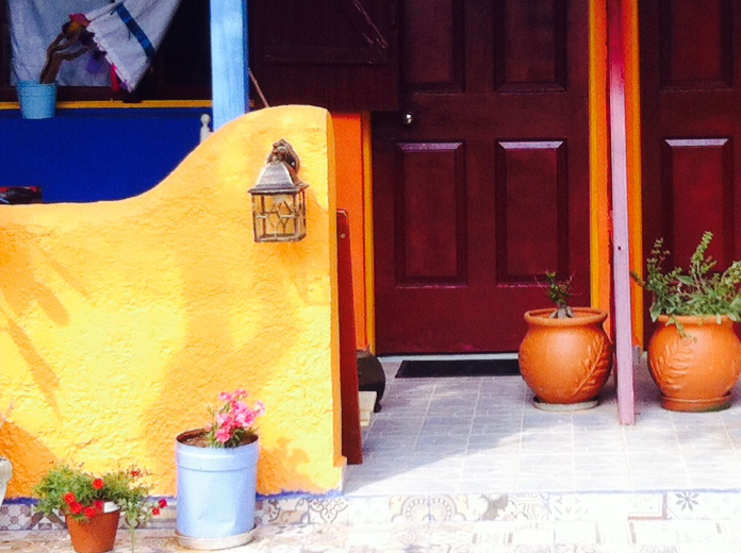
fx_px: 2202
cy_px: 166
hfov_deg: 18.8
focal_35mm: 103
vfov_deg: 14.3
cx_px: 670
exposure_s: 1/287
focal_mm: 3.85
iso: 80
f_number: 2.8
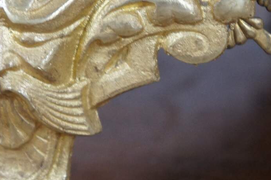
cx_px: 62
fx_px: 1801
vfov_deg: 5.7
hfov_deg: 8.6
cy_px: 54
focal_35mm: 239
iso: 1600
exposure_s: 1/40
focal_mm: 55
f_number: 5.6
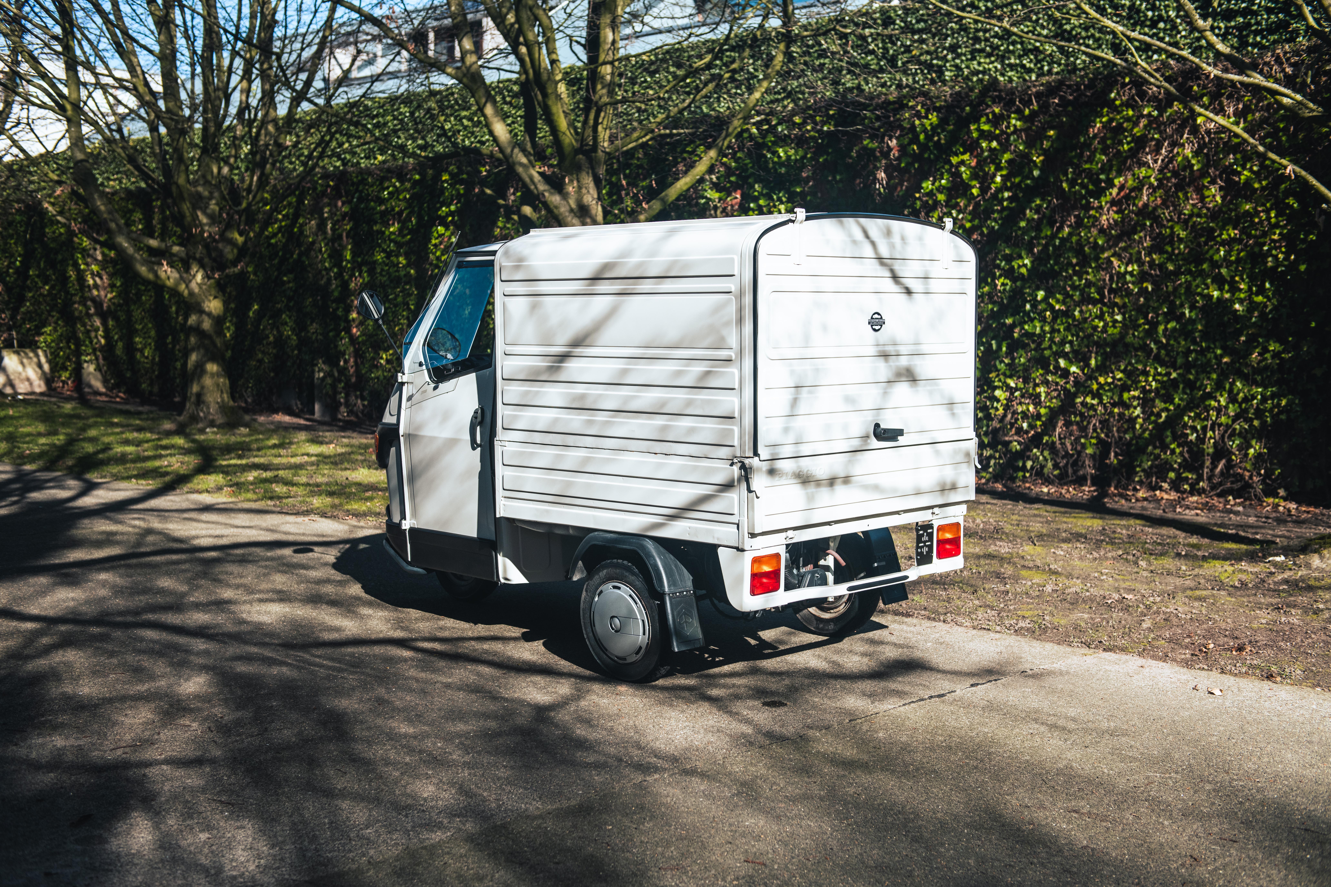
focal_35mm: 44
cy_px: 444
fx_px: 1627
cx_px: 666
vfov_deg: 30.5
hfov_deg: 44.5
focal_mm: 44
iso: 400
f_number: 4
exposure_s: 1/800
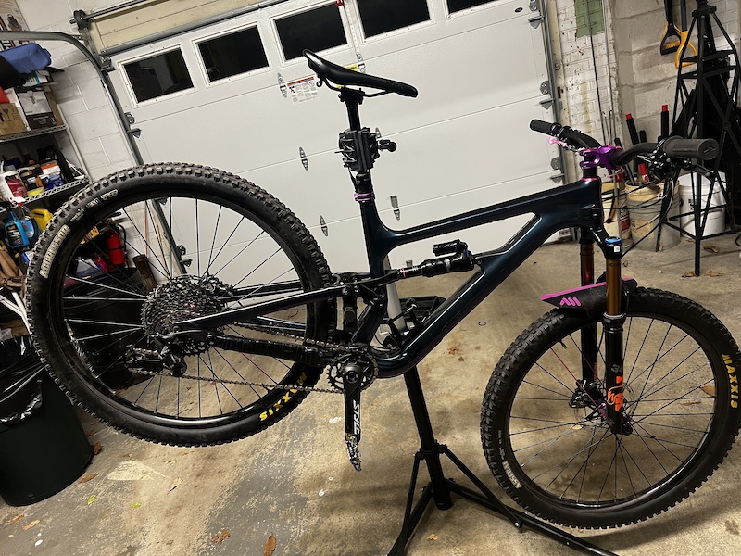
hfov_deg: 67.3
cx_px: 370
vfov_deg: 53.1
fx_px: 557
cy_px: 278
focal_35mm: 26
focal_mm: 5.7
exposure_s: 1/60
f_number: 1.5
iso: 250
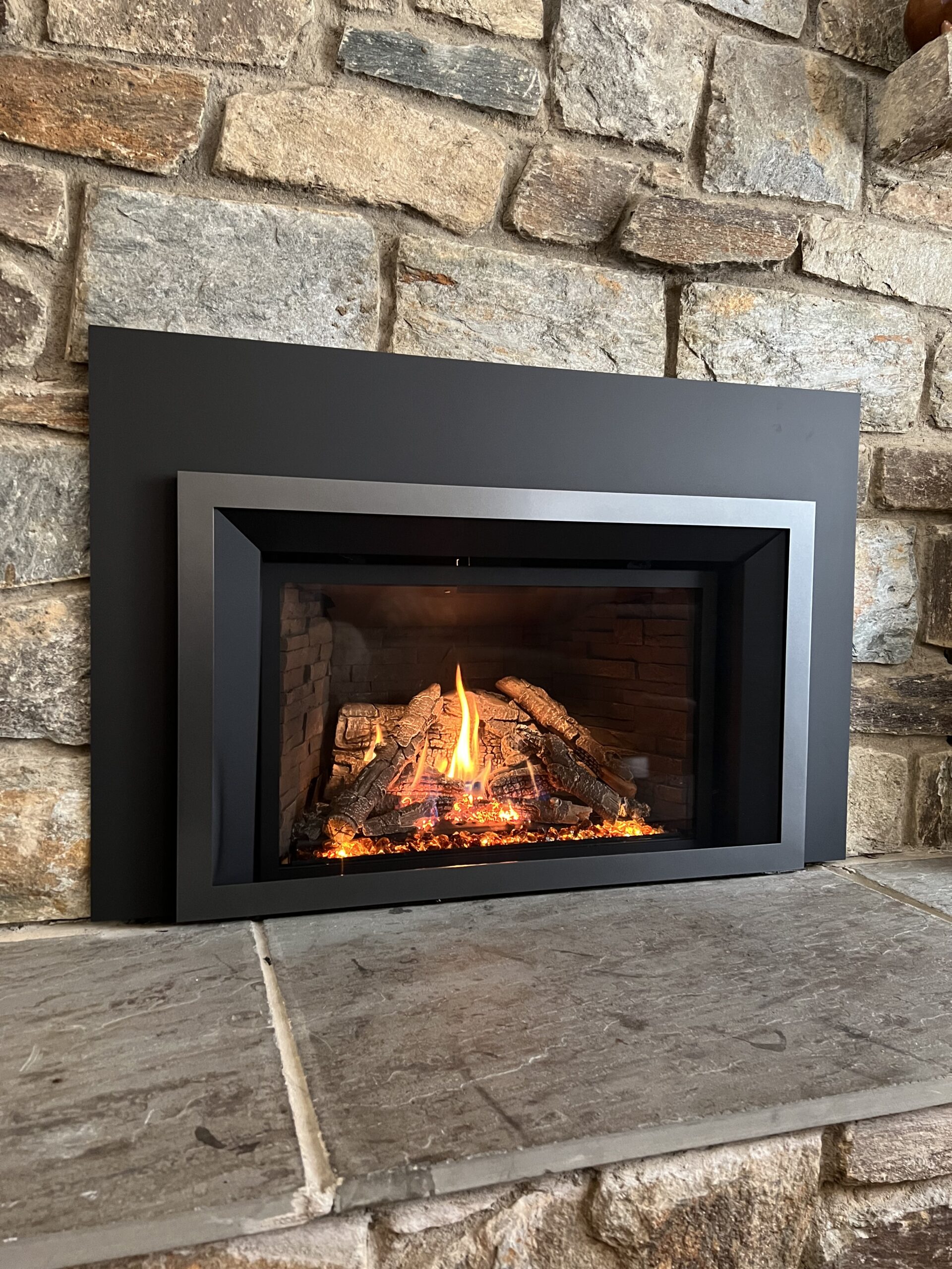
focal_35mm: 26
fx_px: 953
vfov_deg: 67.3
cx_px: 476
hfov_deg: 53.1
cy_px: 634
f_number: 1.5
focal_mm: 5.7
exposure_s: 1/45
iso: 500
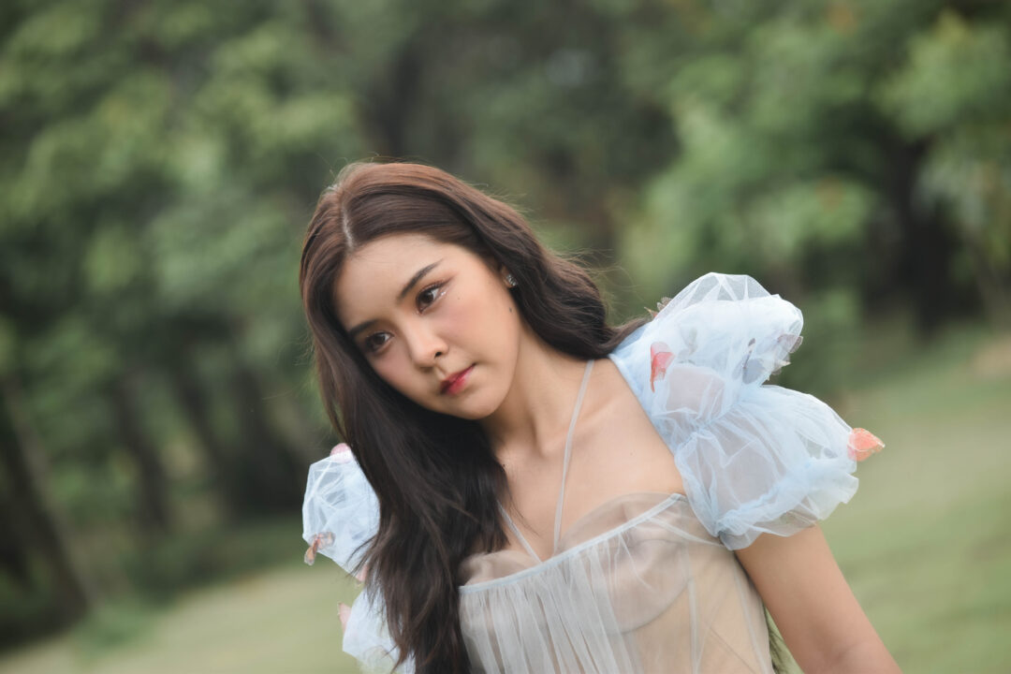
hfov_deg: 9.1
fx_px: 6318
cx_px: 506
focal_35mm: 225
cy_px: 337
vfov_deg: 6.1
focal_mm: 150
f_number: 4.8
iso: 160
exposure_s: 1/320
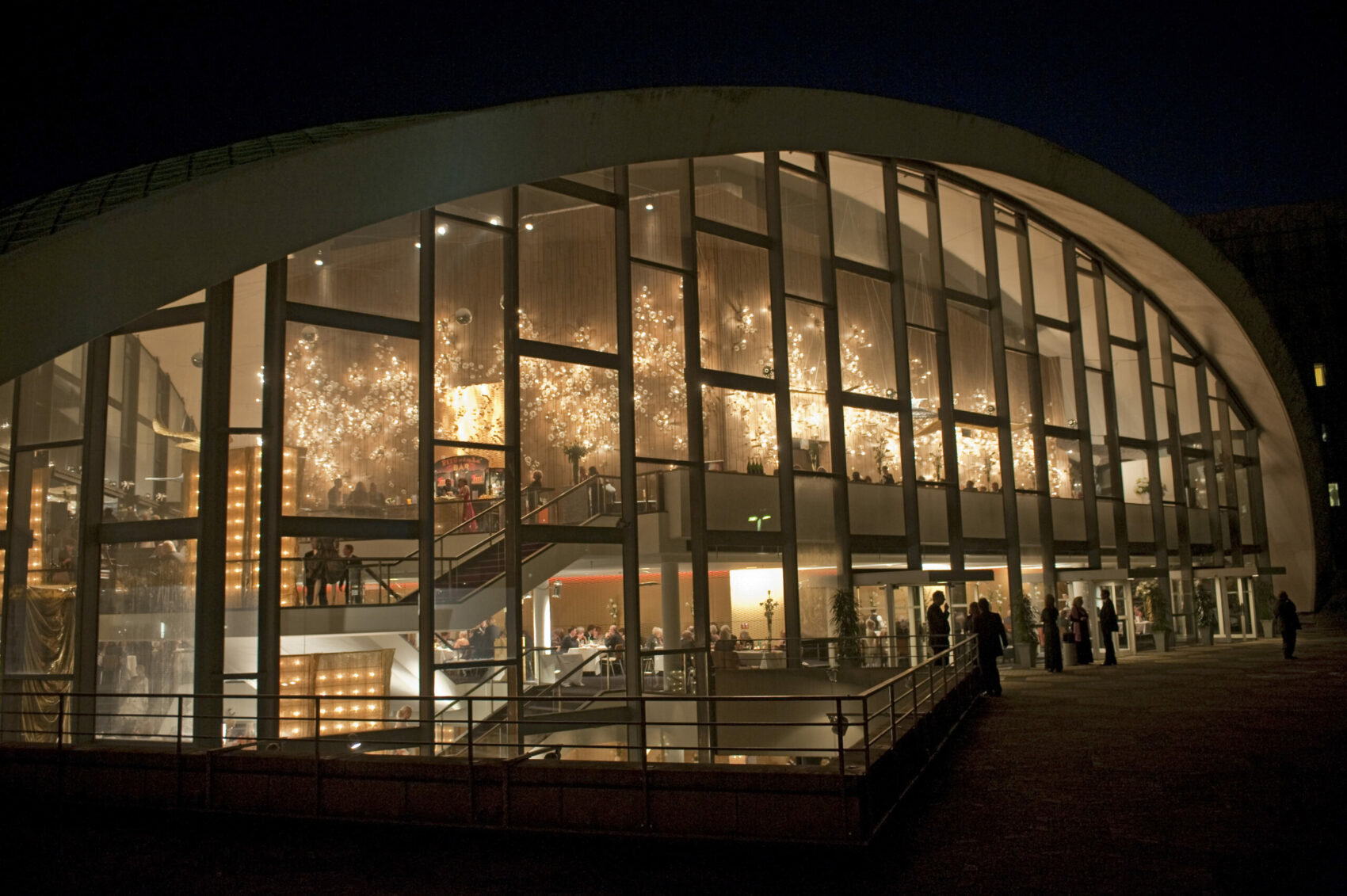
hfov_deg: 65.5
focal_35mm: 28
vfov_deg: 46.3
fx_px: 1047
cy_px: 448
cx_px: 674
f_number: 3.2
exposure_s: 1/50
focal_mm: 28
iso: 800
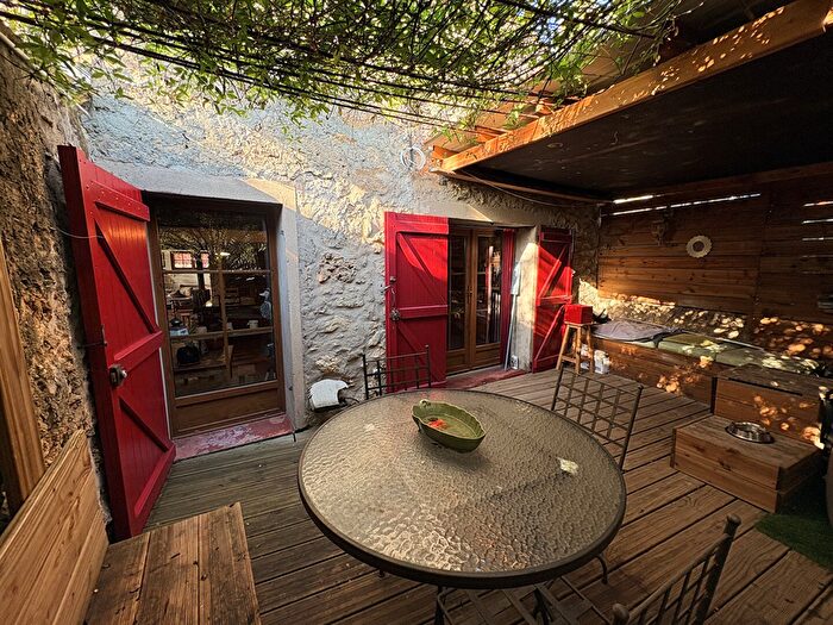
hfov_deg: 102.1
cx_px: 416
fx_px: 337
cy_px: 312
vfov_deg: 85.7
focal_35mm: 14
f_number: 2.2
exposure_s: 1/99
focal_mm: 2.22
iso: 200
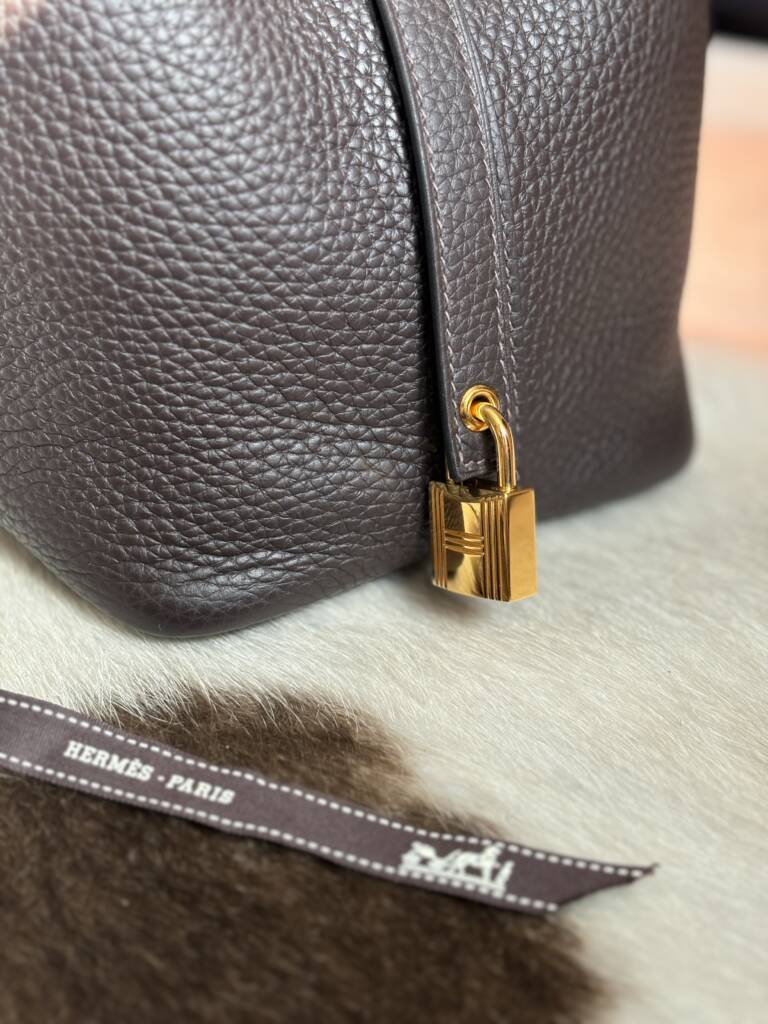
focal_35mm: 52
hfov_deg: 28.0
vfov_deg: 36.8
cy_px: 512
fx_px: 1538
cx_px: 384
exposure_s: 1/97
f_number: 1.6
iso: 50
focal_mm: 5.96
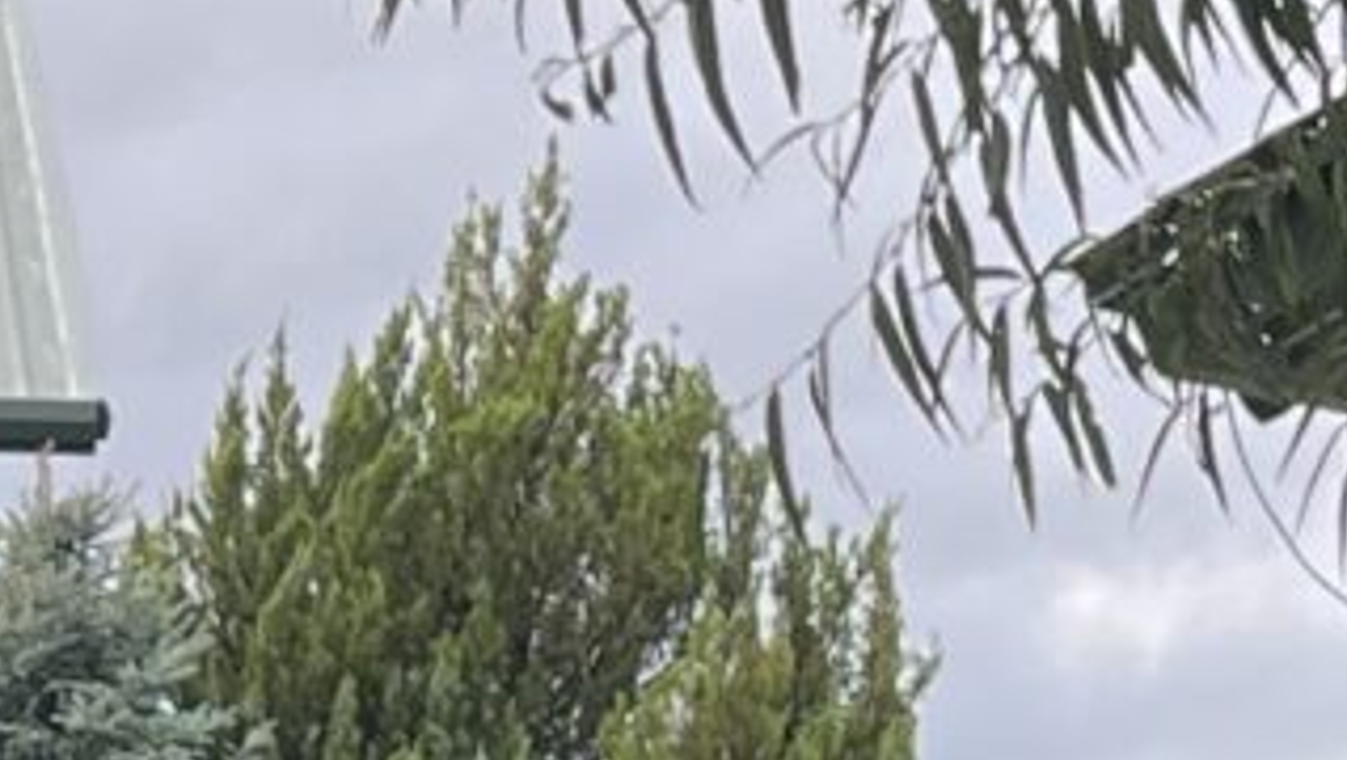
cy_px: 1512
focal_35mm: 227
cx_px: 1562
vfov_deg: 5.3
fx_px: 8114
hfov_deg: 9.4
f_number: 1.5
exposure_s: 1/1135
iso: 50
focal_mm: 5.7
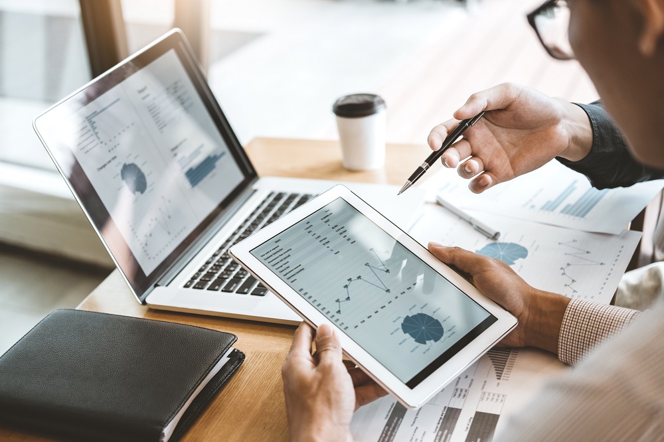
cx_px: 332
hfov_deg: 37.5
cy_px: 221
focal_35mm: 53
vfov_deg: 25.5
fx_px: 977
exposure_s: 1/180
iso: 200
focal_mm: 35
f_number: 2
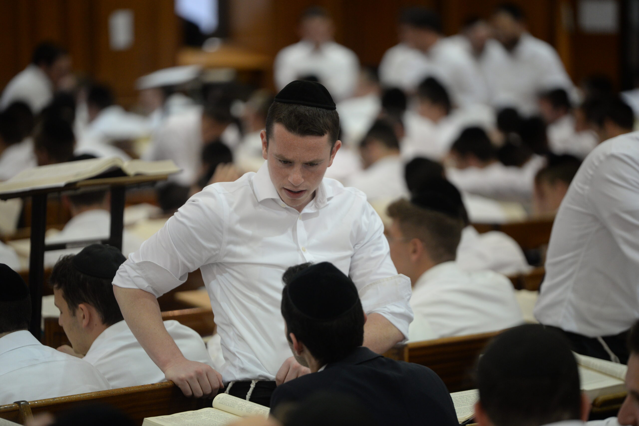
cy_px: 213
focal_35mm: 200
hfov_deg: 10.3
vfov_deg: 6.9
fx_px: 3550
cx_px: 320
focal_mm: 200
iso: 1600
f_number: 2.8
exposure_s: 1/800
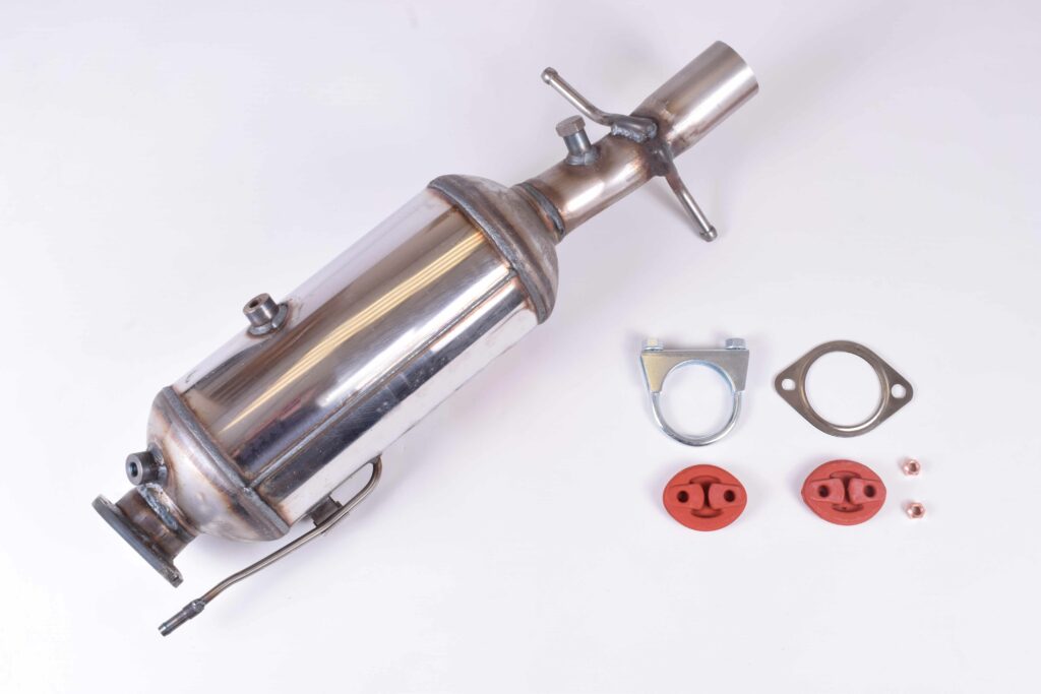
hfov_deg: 46.4
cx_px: 520
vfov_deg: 31.9
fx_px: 1215
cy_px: 347
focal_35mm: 42
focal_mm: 28
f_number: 16
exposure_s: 1/60
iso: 400
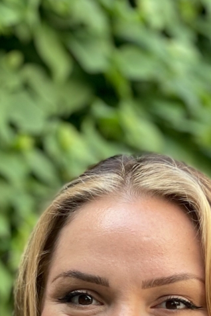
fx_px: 1020
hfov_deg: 11.8
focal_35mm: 116
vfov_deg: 17.2
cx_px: 135
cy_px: 325
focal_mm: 6
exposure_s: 1/122
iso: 32
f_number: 2
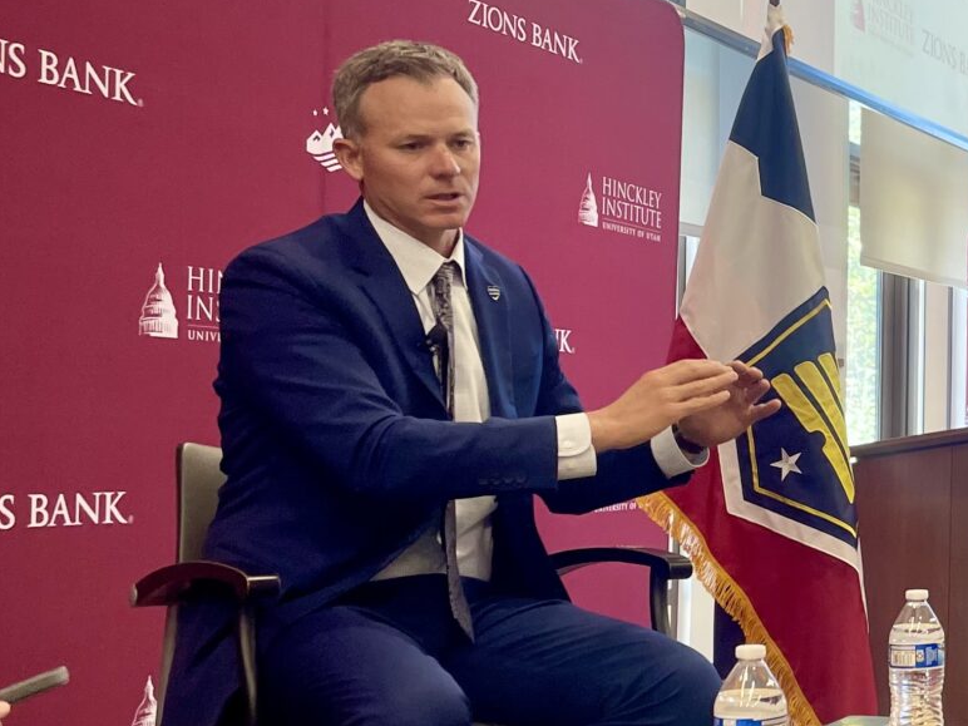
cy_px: 386
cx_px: 1221
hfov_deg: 24.9
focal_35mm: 69
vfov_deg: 21.3
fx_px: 1930
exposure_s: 1/75
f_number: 1.6
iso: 64
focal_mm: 4.2
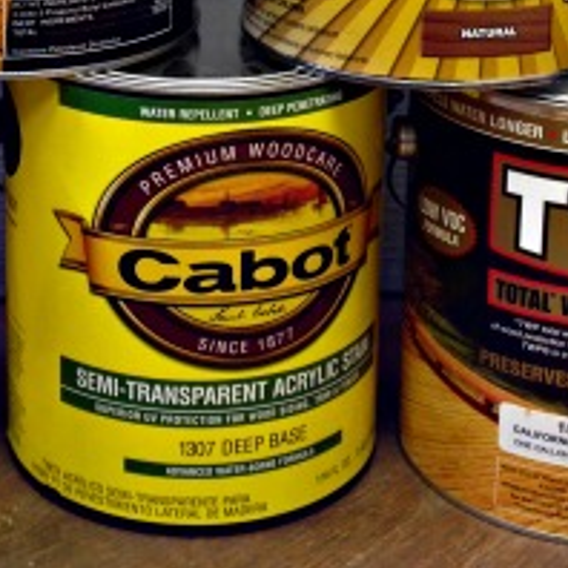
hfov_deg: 16.9
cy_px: -69
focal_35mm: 103
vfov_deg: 16.4
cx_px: 188
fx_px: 1912
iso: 64
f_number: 2.4
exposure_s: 1/20
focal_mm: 4.28
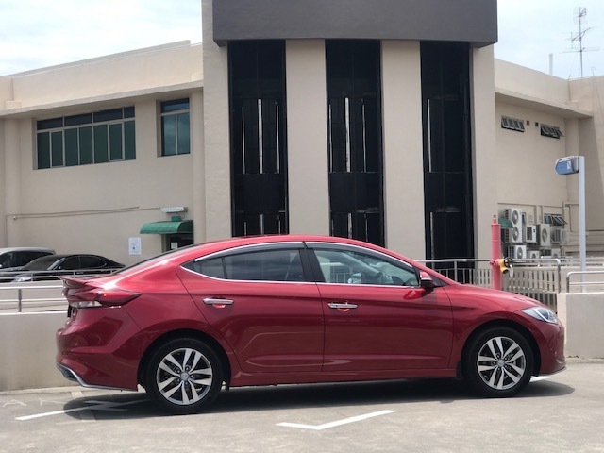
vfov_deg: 25.7
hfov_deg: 33.8
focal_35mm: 57
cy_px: 226
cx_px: 302
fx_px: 995
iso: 20
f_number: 2.8
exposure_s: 1/630
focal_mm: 6.6
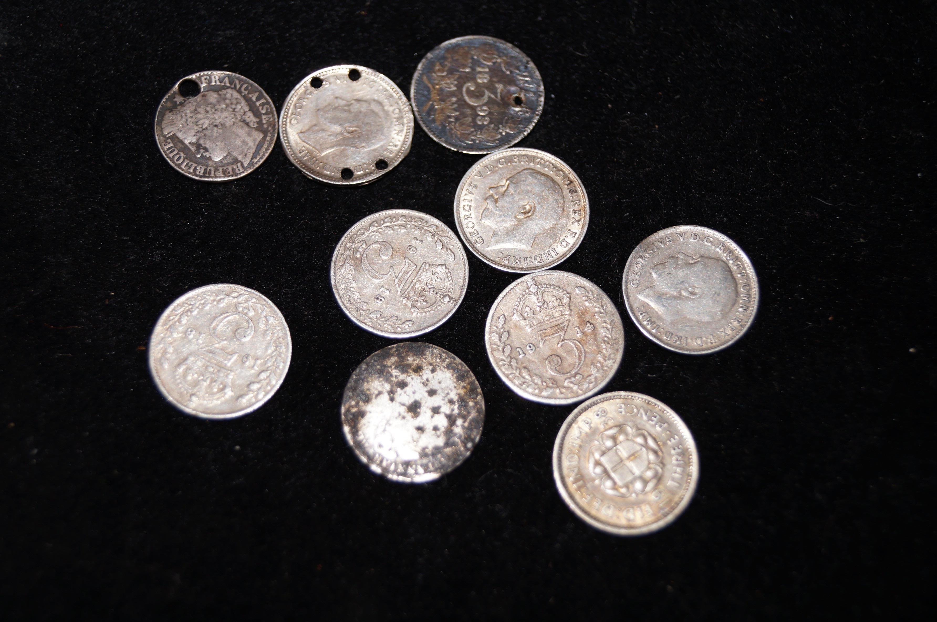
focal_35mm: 52
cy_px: 311
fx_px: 1351
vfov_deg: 25.9
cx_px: 468
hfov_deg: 38.2
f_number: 5
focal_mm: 35
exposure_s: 1/160
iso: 125
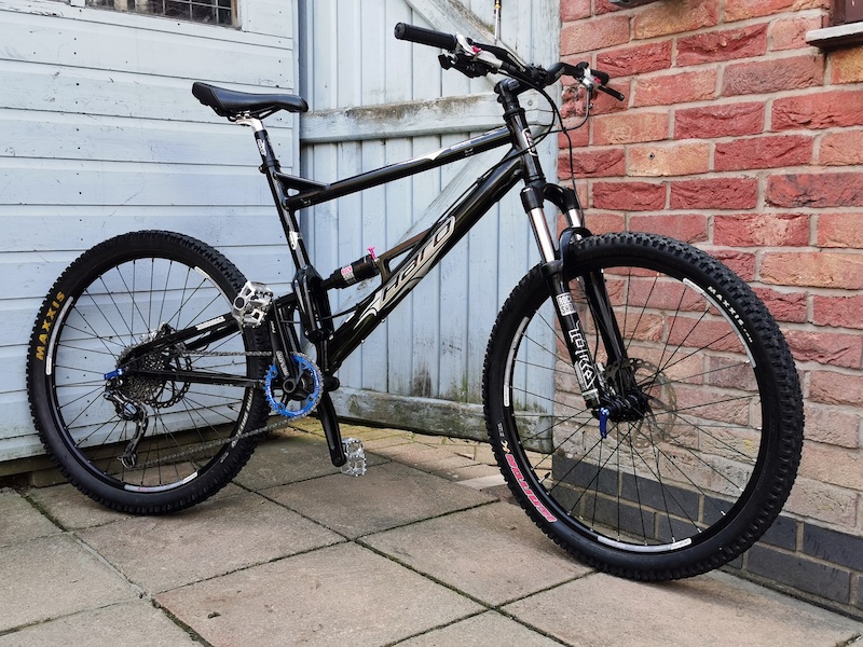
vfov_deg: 39.7
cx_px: 432
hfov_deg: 51.4
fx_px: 898
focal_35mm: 36
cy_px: 324
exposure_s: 1/281
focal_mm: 5.56
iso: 50
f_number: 1.6
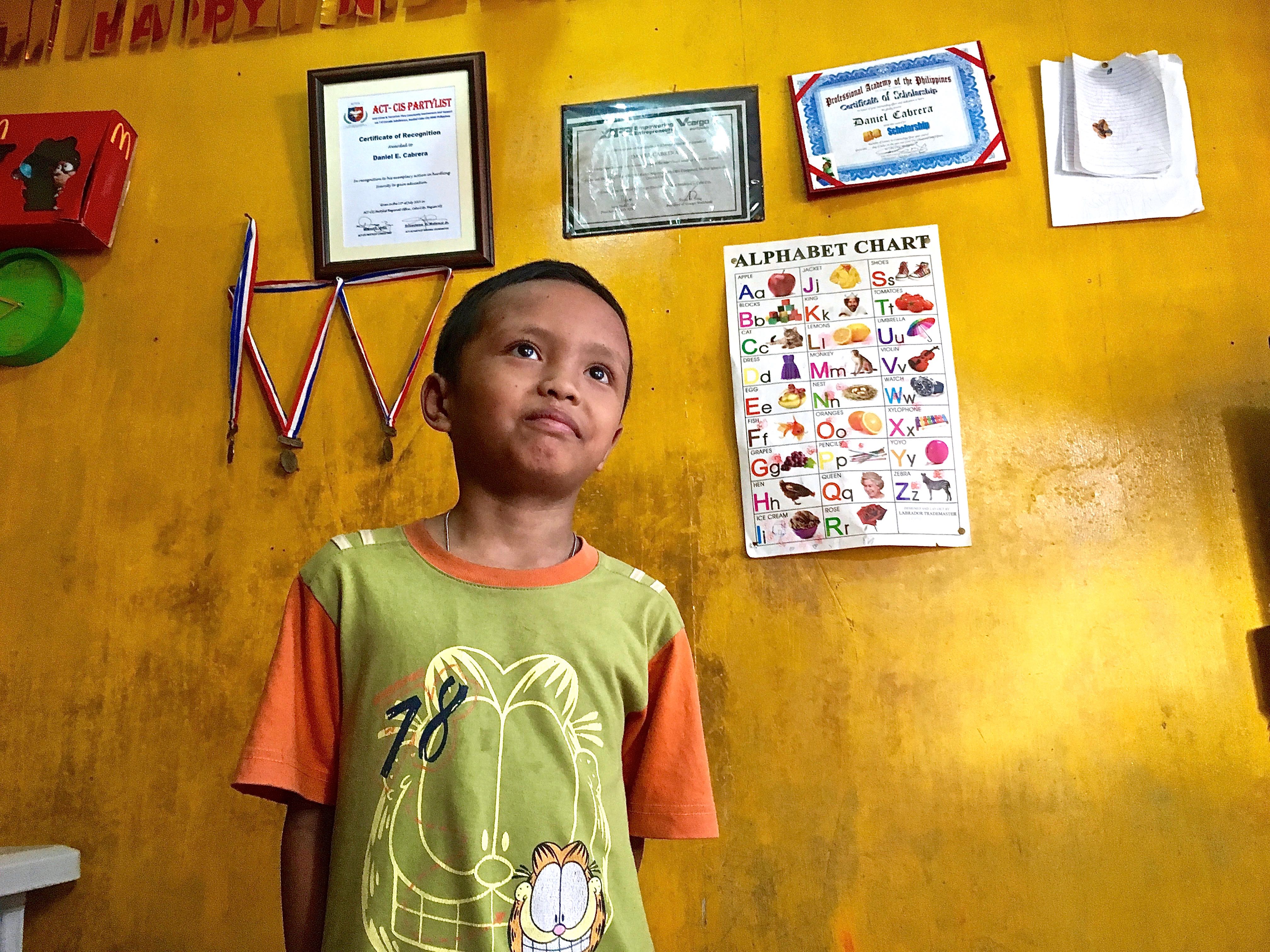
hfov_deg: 61.7
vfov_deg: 48.2
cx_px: 635
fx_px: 1064
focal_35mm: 29
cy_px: 476
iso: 200
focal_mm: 4.15
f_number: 2.2
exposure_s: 1/15
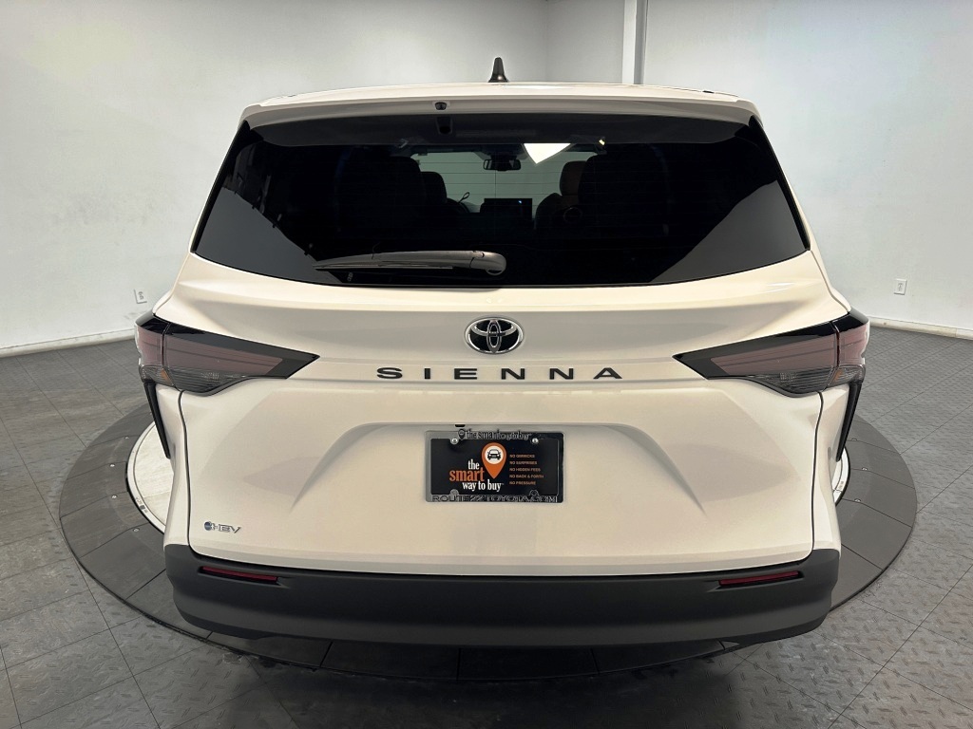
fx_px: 675
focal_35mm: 24
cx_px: 486
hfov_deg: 71.6
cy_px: 364
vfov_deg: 56.8
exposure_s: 1/60
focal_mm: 6.86
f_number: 1.78
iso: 250
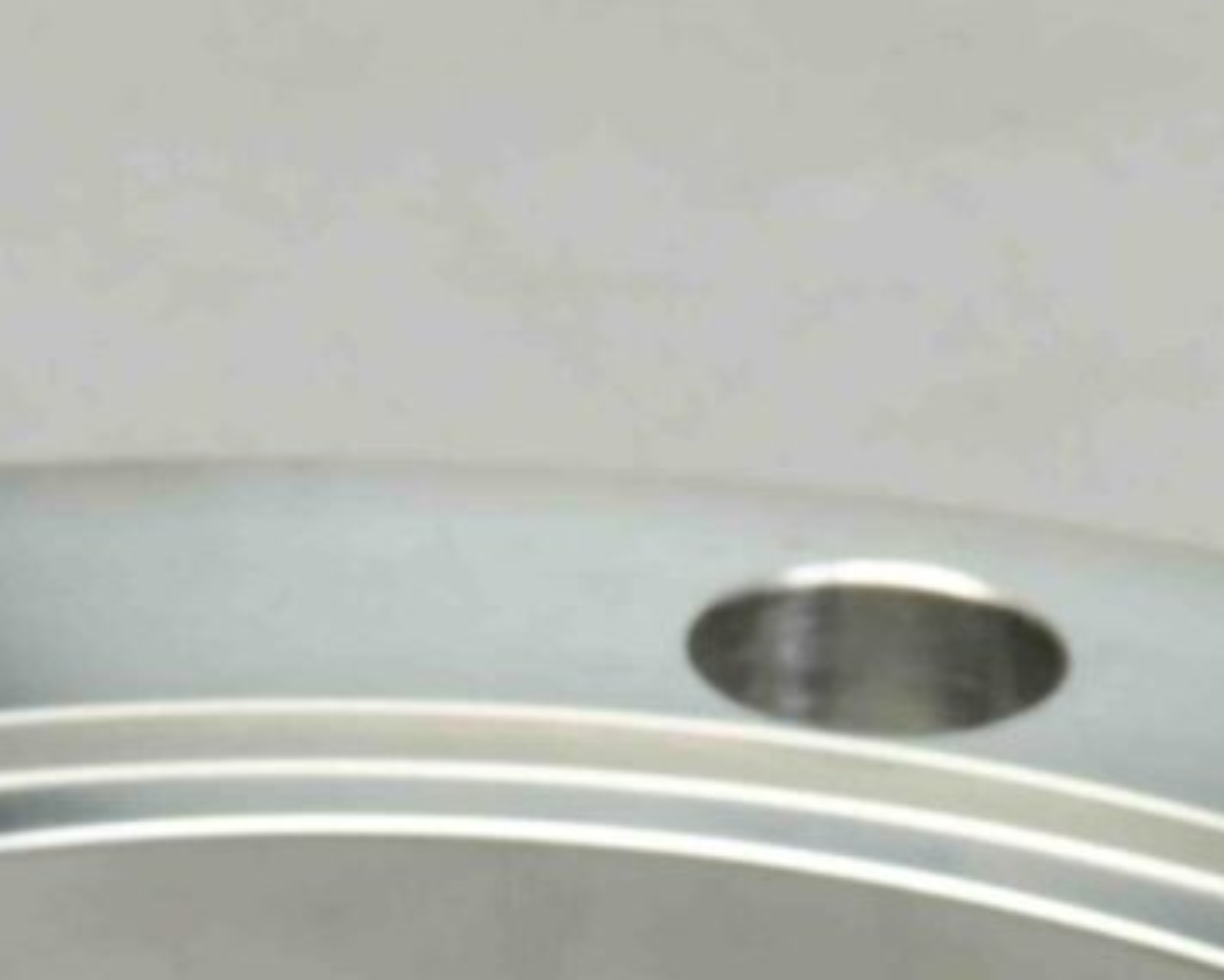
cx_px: 358
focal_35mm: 636
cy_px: 1694
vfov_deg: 2.4
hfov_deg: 3.0
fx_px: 23047
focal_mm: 105
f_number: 16
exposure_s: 1/200
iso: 200
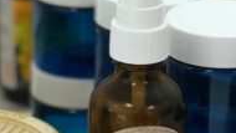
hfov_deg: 8.1
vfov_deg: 4.6
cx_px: -19
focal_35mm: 263
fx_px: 1646
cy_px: 219
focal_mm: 6.6
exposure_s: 1/100
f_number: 2.8
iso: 80
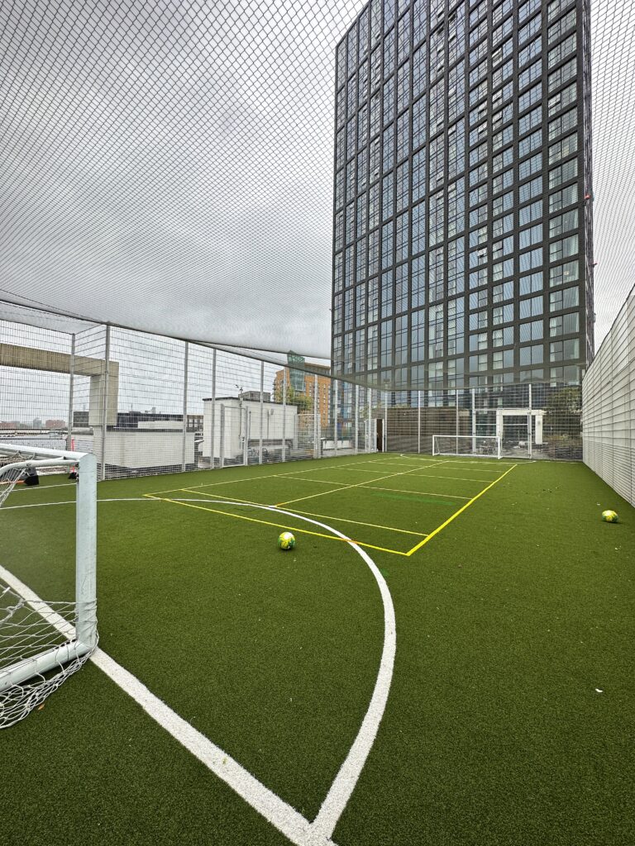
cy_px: 423
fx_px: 342
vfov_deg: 102.1
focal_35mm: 14
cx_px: 318
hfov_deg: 85.7
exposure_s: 1/388
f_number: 2.2
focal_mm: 2.22
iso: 40
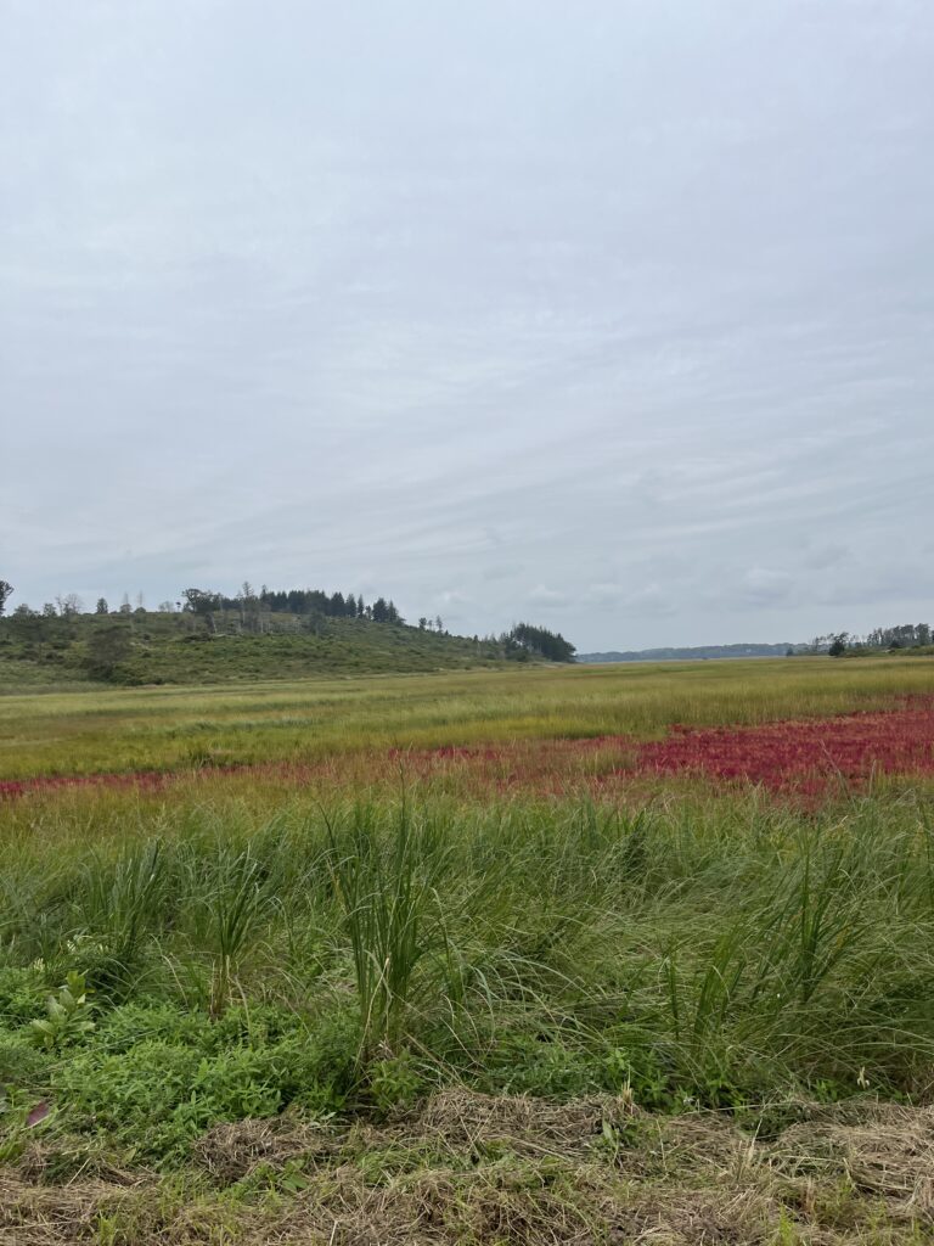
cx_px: 467
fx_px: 935
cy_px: 623
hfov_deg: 53.1
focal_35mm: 26
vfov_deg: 67.3
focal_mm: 5.1
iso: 50
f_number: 1.6
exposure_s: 1/2513
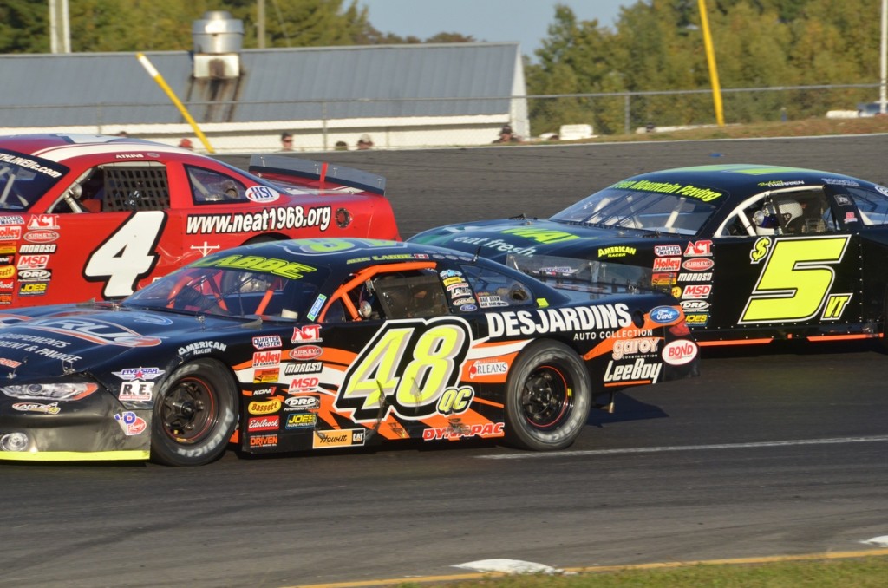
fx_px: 6276
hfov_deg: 8.1
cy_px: 294
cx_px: 444
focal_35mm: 255
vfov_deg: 5.4
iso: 800
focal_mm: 170
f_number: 10
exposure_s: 1/1000
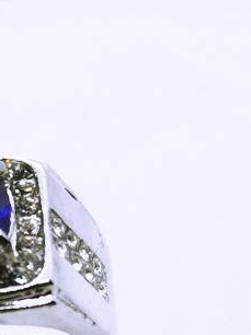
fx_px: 2236
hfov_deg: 6.4
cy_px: 486
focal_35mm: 231
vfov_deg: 8.4
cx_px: -18
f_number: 1.8
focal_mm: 5.58
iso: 50
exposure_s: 1/330
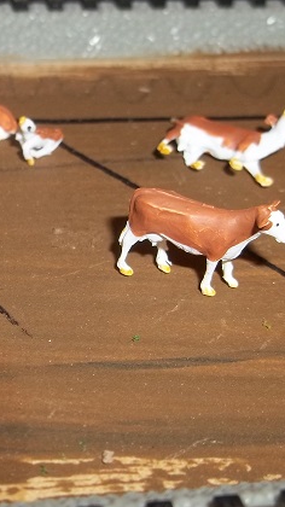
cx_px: 2
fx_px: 1022
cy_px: 197
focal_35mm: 76
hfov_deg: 15.6
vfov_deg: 27.8
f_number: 3.3
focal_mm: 5.9
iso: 64
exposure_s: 1/30
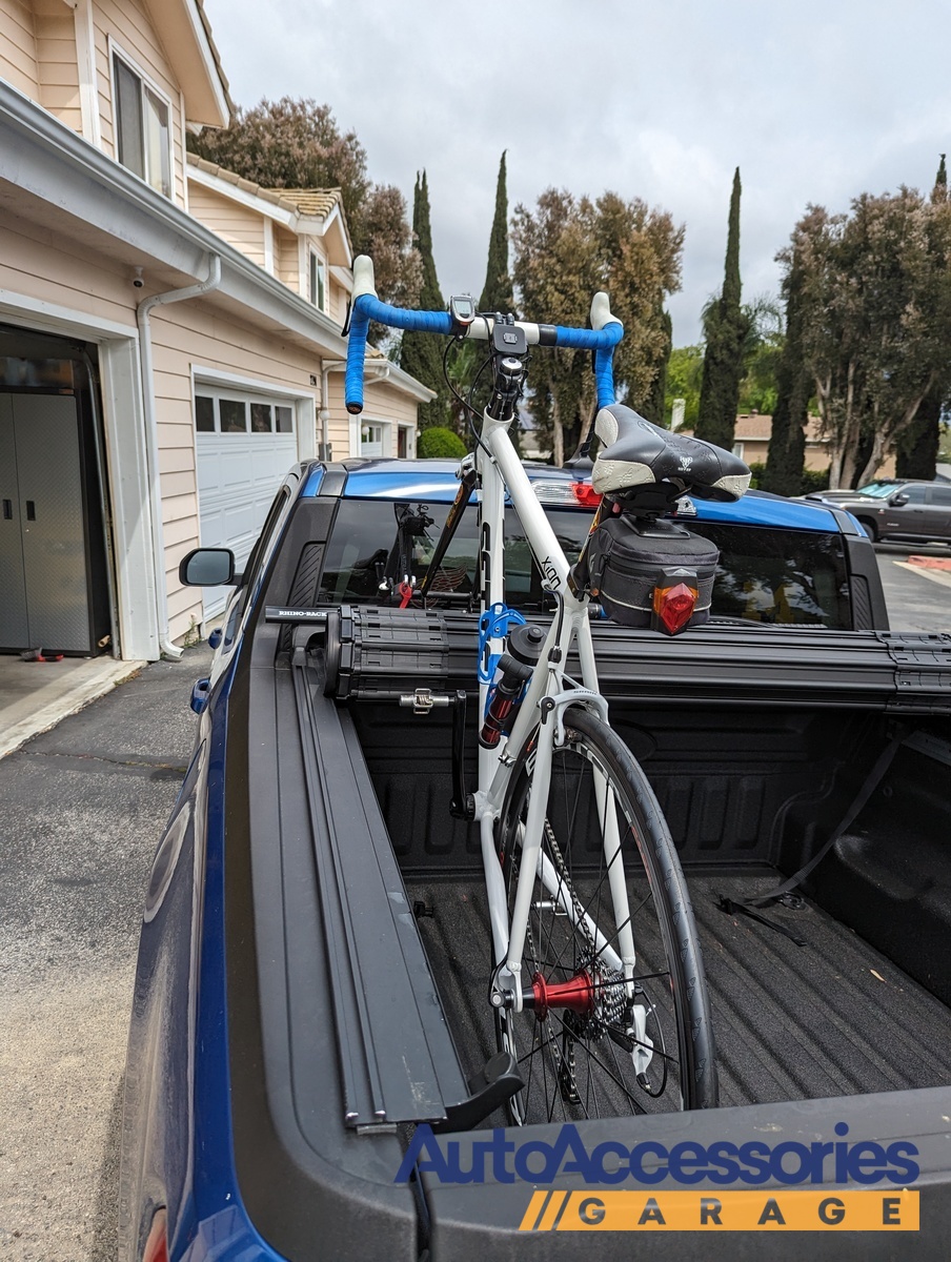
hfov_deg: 57.0
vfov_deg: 71.5
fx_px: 877
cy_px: 631
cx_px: 476
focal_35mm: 24
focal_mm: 6.81
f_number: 1.85
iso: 43
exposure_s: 1/2358
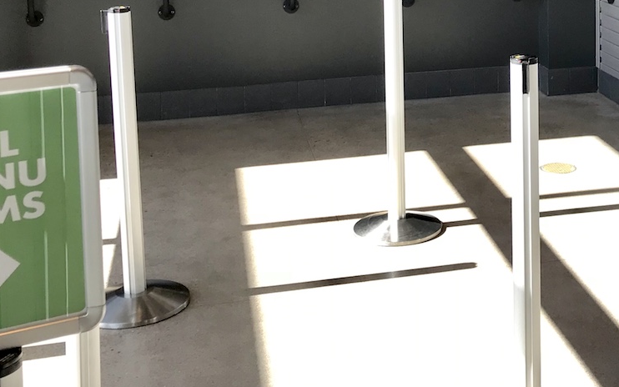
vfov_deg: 19.2
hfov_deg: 31.1
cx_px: 504
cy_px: -75
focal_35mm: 64
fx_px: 1080
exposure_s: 1/291
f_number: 1.8
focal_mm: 3.99
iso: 20
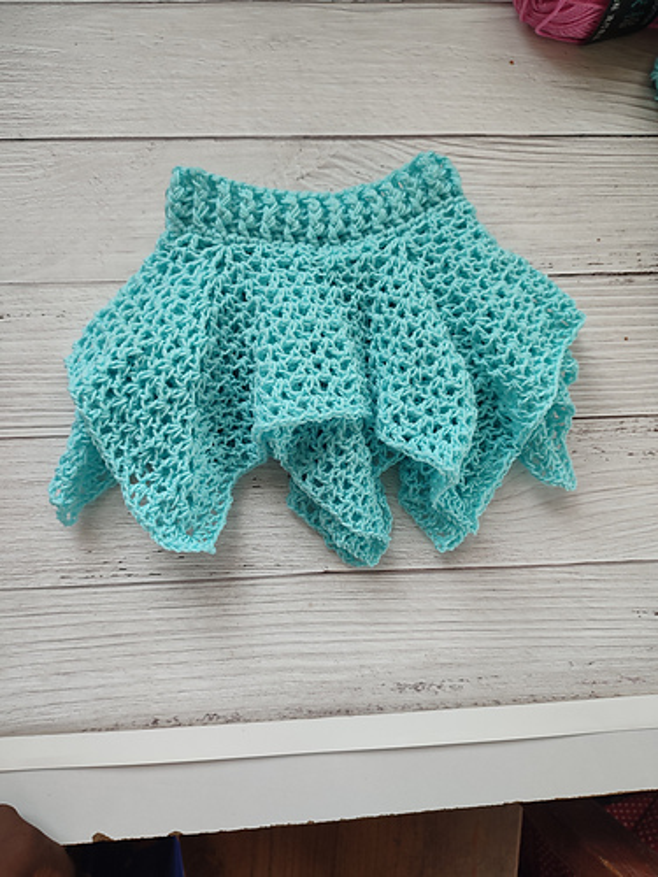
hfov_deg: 56.8
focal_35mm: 24
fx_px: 608
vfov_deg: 71.6
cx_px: 329
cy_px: 438
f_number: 1.89
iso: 682
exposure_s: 1/30
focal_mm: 5.89
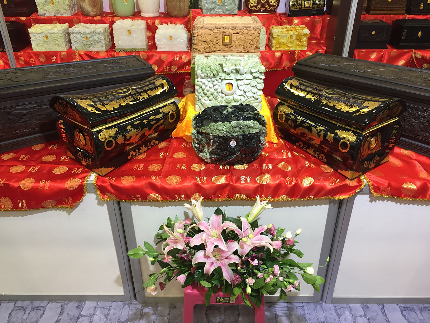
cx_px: 215
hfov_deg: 61.7
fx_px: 360
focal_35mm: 29
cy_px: 162
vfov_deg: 48.2
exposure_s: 1/33
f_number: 2.2
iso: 100
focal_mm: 4.15
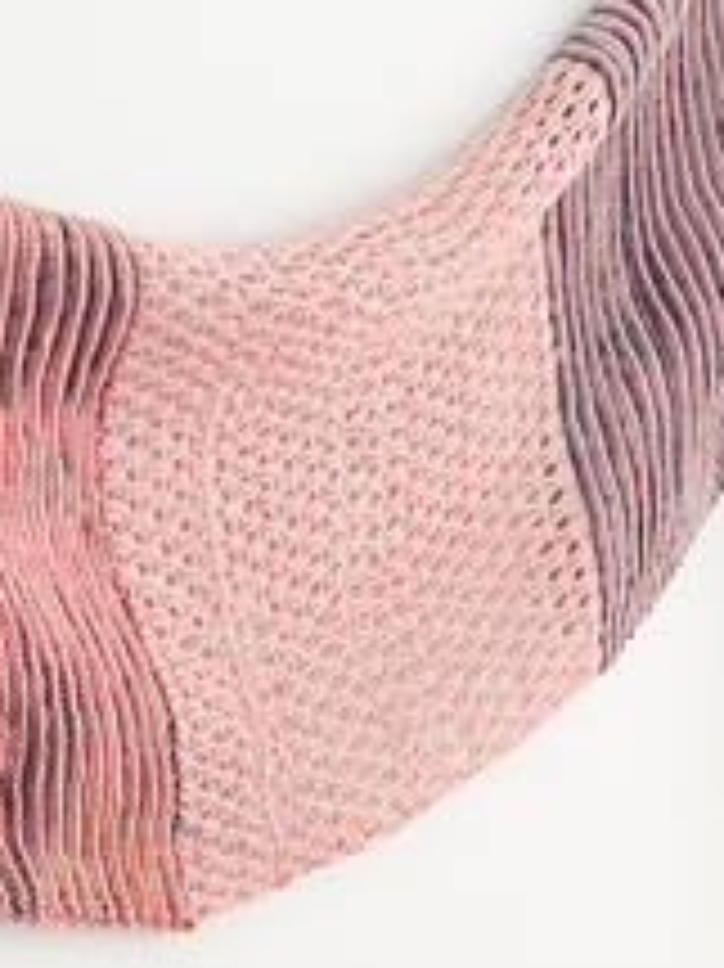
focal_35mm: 121
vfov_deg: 16.2
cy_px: 720
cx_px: 182
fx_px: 3378
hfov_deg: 12.2
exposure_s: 1/60
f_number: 2.4
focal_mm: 6
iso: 50
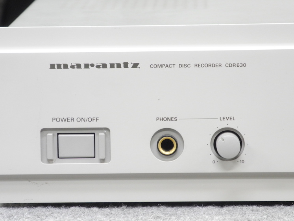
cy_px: 102
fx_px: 2182
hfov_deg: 7.7
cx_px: 117
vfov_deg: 5.8
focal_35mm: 257
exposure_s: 1/11.3
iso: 400
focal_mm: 42.6
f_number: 5.6
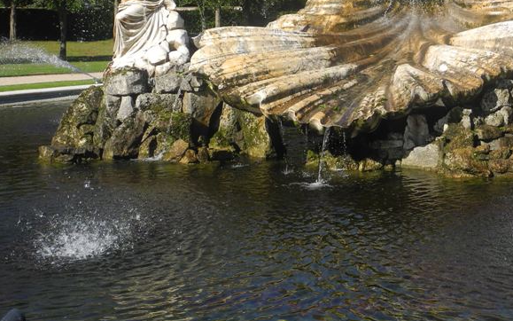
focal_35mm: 60
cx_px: 396
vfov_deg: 20.9
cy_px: -6
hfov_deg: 33.2
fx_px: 839
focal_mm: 6.8
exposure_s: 1/1000
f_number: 3.2
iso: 100
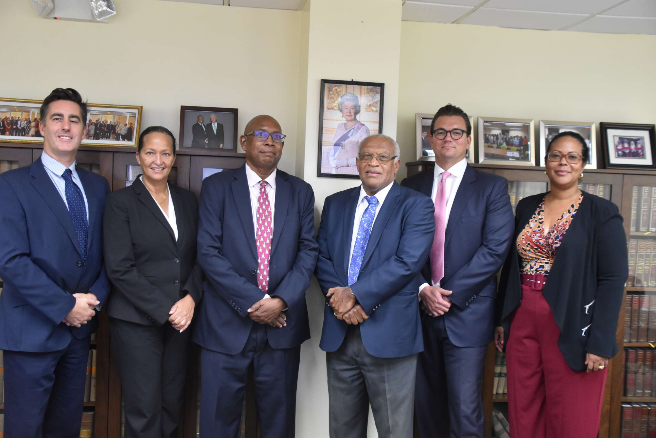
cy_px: 219
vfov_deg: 36.9
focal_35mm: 36
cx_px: 328
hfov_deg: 53.1
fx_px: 656
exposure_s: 1/60
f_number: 3.8
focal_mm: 24
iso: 2000
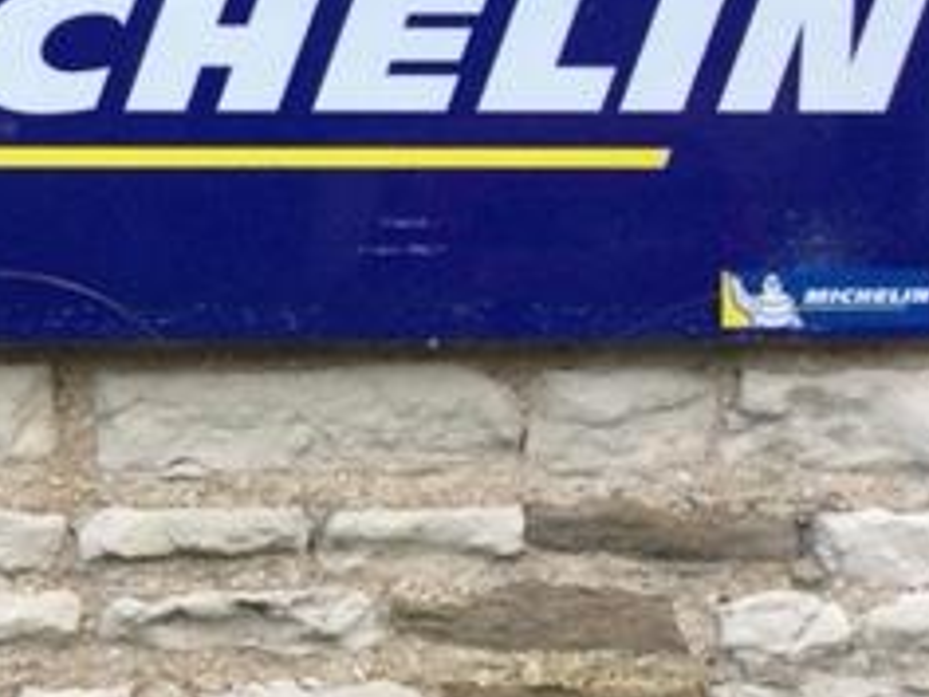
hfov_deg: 21.9
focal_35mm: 84
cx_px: -114
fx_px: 2254
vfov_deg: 17.5
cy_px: 177
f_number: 2.4
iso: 32
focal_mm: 3.3
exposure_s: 1/33
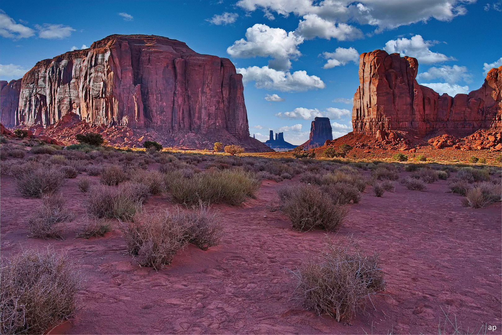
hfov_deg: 60.3
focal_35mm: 31
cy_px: 168
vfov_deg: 42.4
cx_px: 251
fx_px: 432
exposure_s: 1/250
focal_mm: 31
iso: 320
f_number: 11
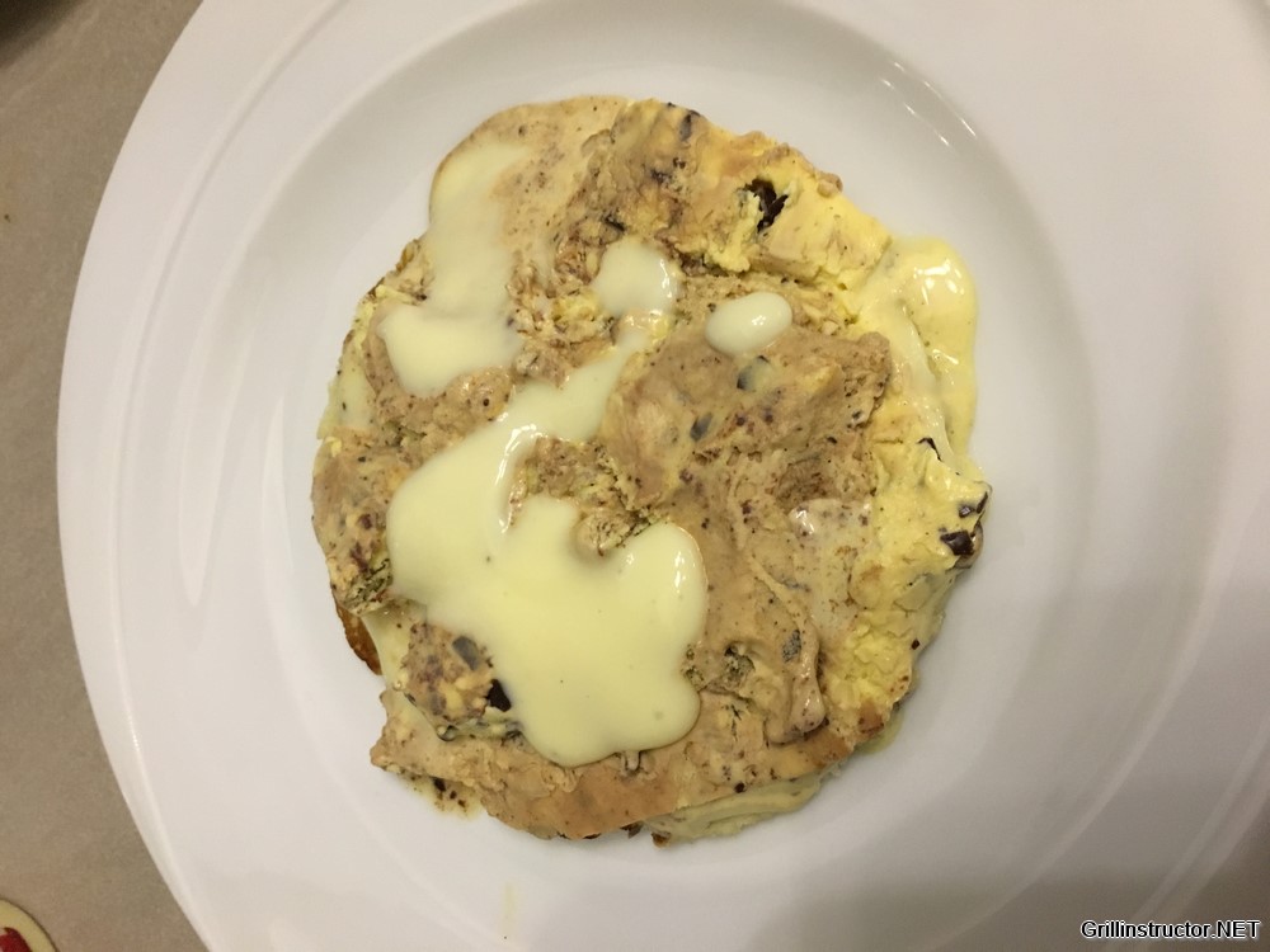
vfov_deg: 48.2
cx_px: 635
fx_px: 1064
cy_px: 476
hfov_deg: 61.7
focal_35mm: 29
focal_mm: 4.15
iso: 200
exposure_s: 1/20
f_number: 2.2
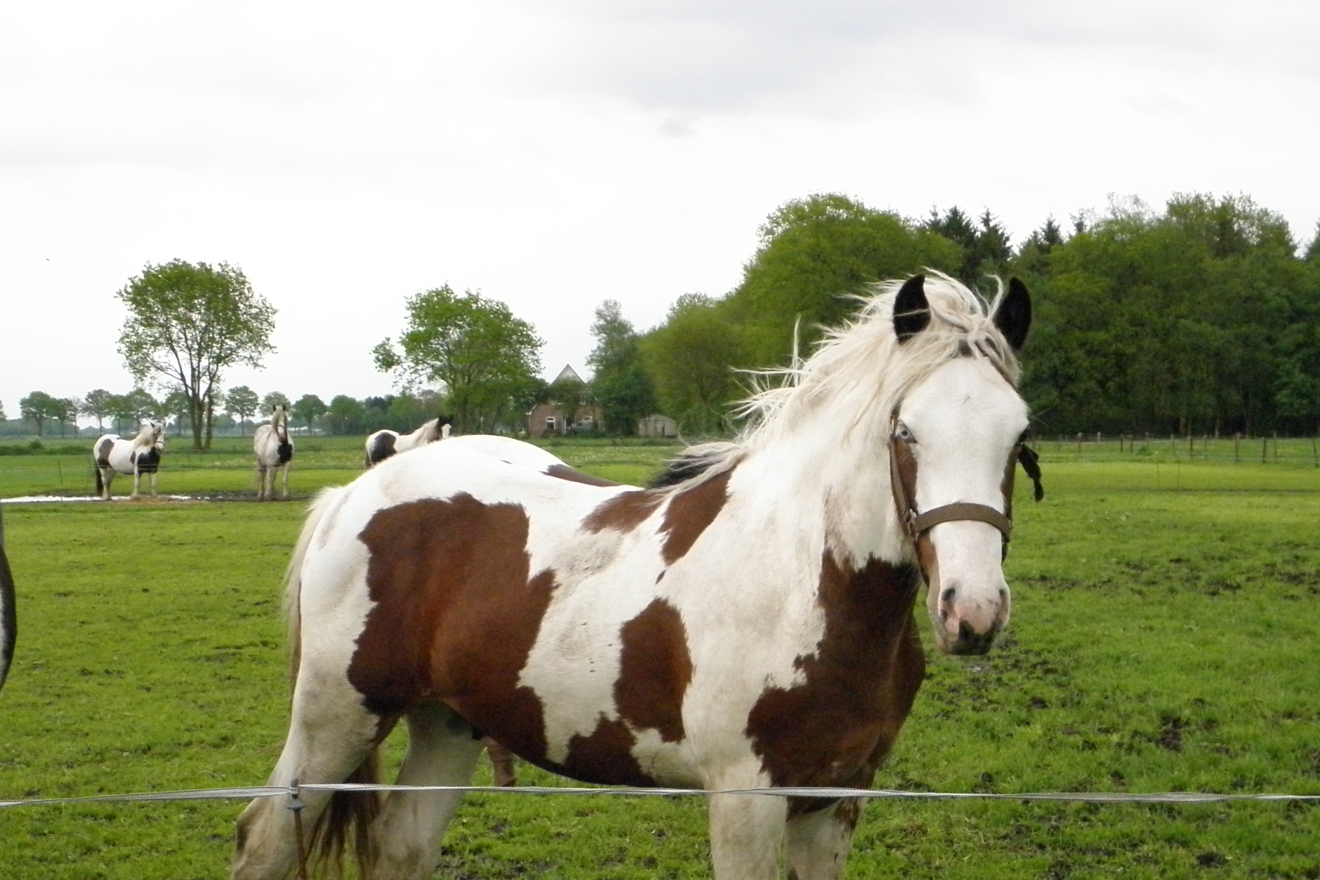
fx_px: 2273
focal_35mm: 62
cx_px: 773
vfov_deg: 21.7
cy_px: 682
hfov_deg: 32.3
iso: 320
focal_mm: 7.1
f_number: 3.8
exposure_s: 1/640
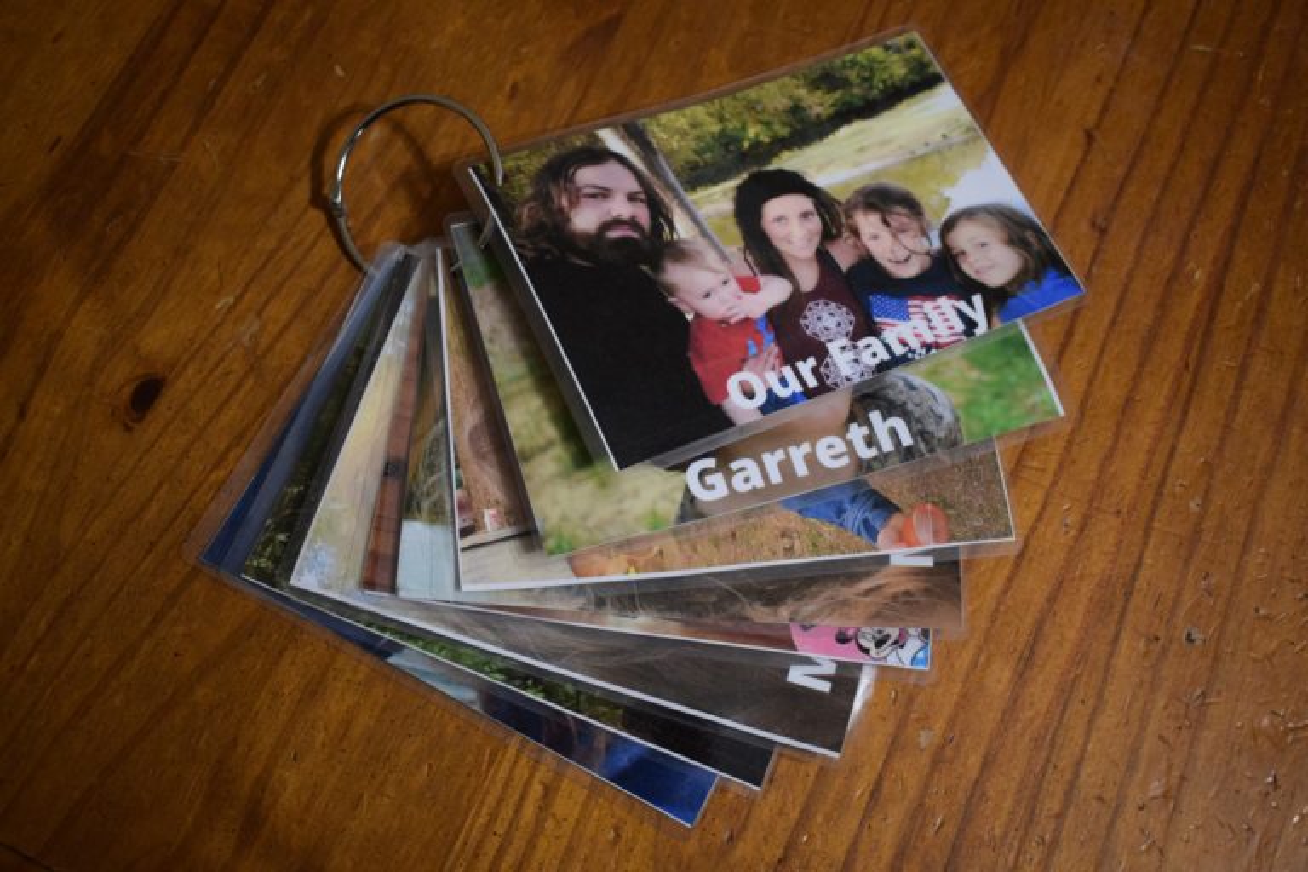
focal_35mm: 39
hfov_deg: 49.6
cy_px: 436
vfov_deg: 34.2
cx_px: 654
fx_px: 1417
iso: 1600
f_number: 4
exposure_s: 1/60
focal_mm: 26
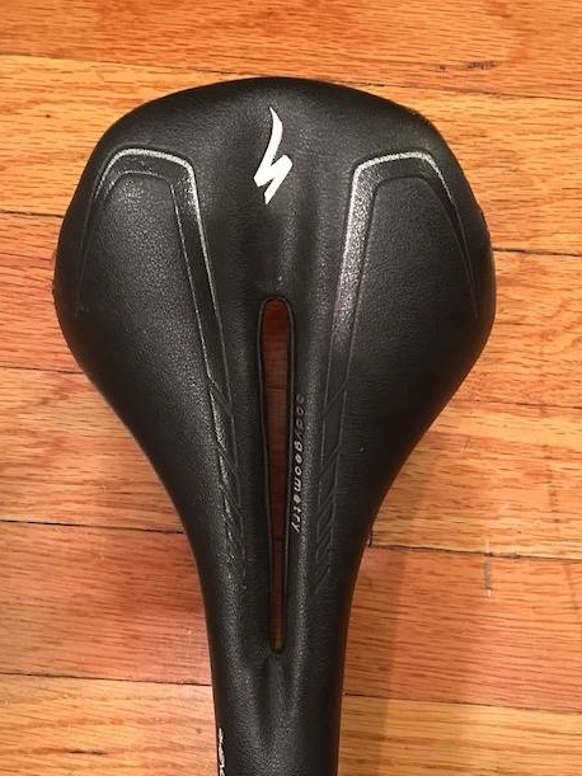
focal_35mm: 38
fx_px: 852
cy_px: 474
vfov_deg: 48.6
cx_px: 313
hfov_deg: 37.7
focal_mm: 4.15
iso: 320
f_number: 2.2
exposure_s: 1/15
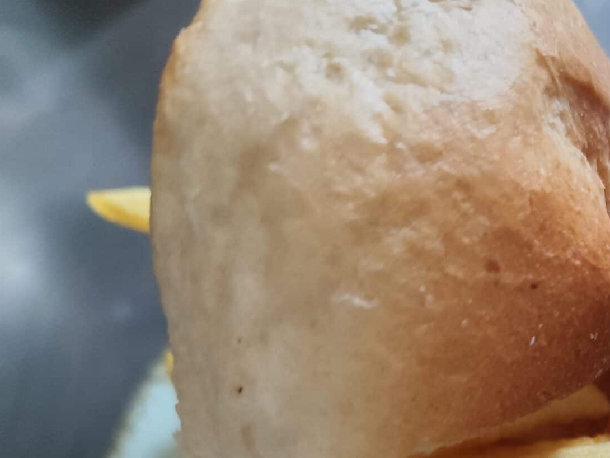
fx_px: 952
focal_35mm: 54
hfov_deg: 30.6
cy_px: 534
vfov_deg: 24.7
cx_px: 714
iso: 320
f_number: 1.65
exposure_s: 1/50
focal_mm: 6.14
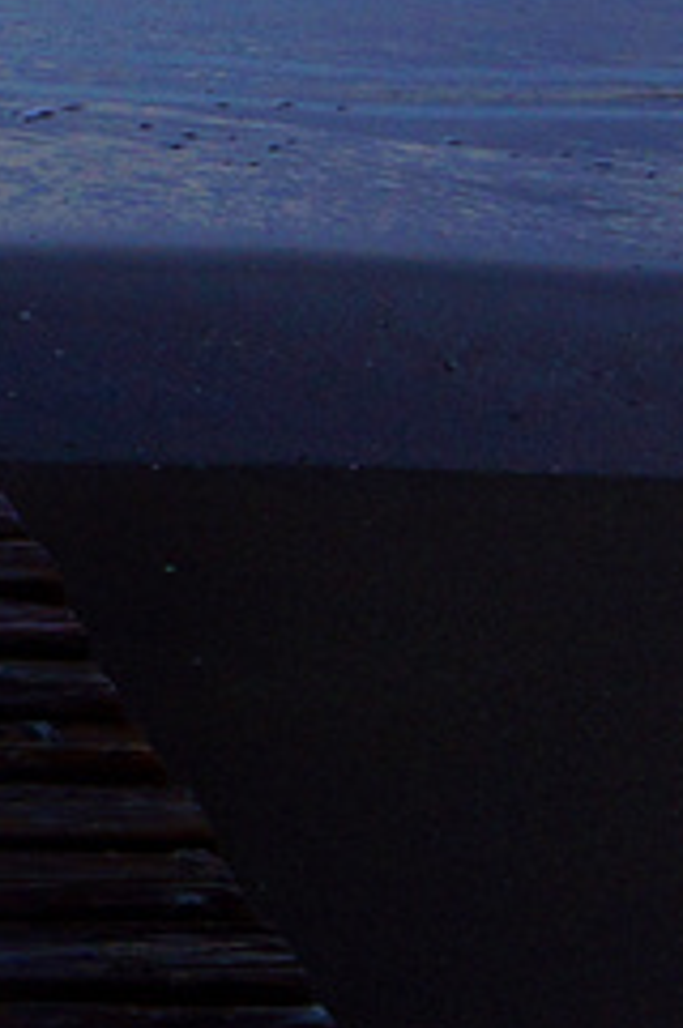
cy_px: -1083
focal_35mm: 229
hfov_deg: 5.5
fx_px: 6535
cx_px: -1532
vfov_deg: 8.5
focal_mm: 23
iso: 100
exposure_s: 1/160
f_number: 13
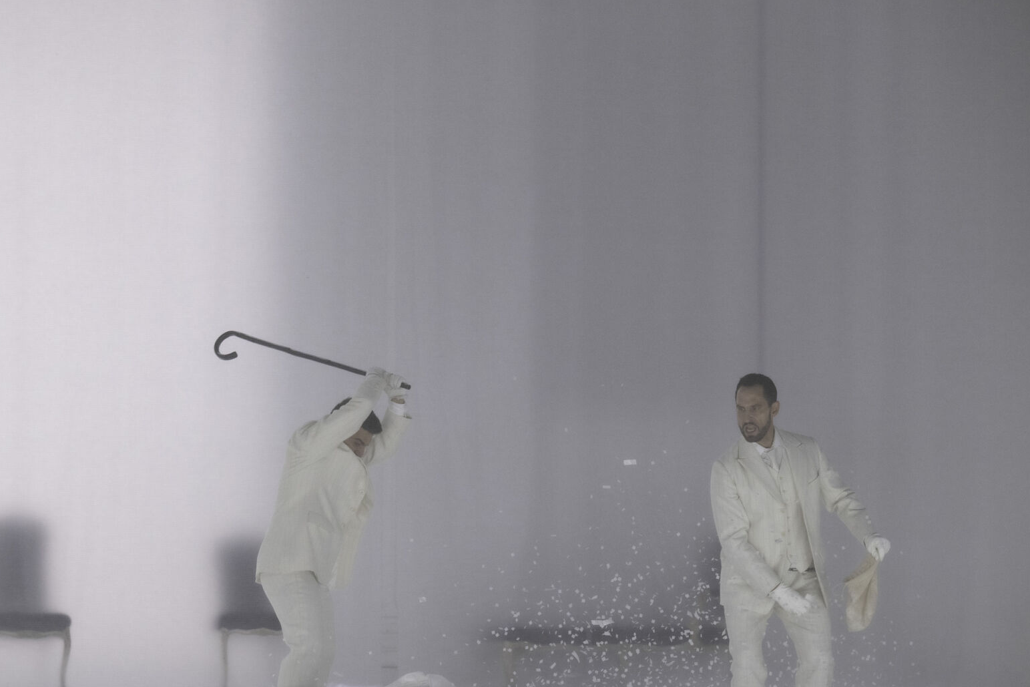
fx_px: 4635
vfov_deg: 8.5
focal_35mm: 162
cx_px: 396
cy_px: 438
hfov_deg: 12.7
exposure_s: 1/200
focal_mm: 125
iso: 2500
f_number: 4.5
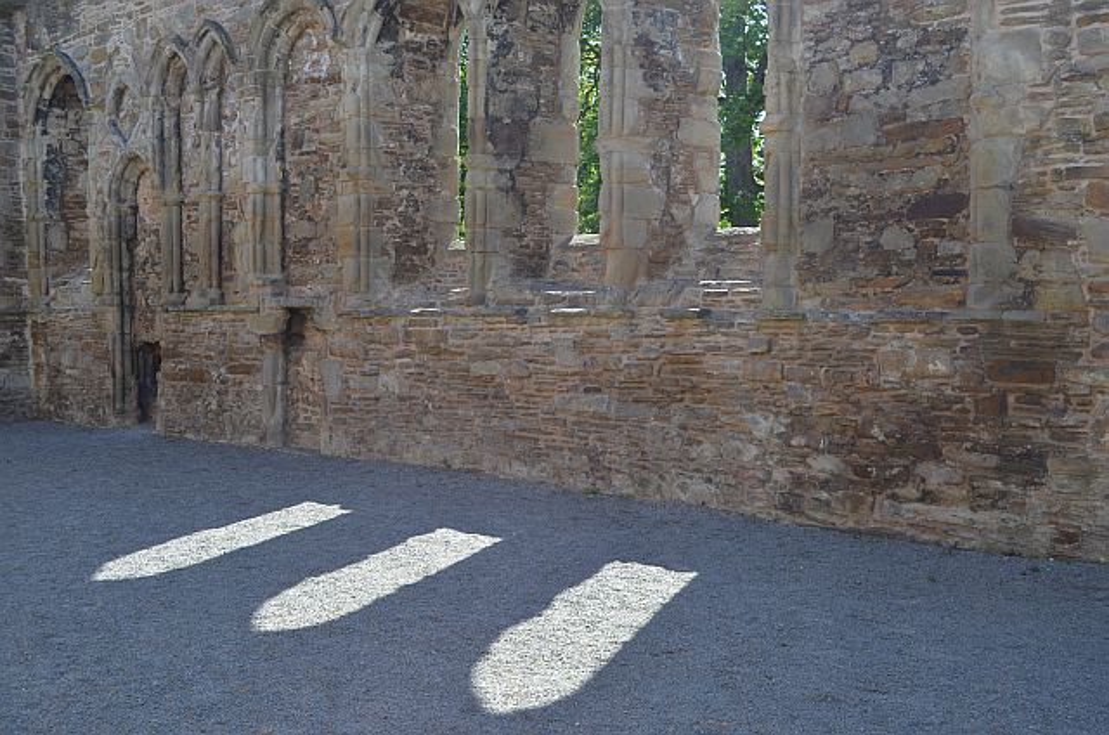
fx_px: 1199
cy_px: 368
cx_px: 554
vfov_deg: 34.1
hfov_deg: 49.6
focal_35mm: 39
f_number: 7.1
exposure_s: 1/200
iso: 200
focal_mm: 26
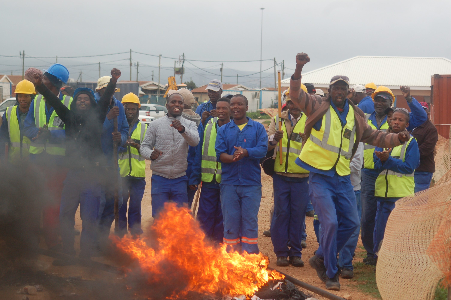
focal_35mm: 105
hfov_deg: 19.5
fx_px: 1314
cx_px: 226
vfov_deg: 13.0
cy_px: 150
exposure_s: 1/400
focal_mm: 70
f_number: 5.6
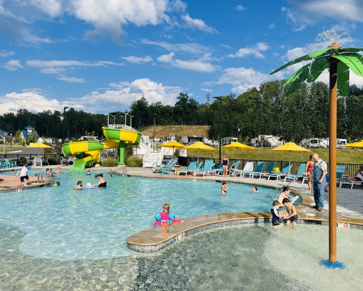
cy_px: 149
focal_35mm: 28
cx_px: 191
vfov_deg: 51.5
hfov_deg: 62.2
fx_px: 301
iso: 32
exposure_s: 1/5128
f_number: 1.6
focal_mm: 5.1
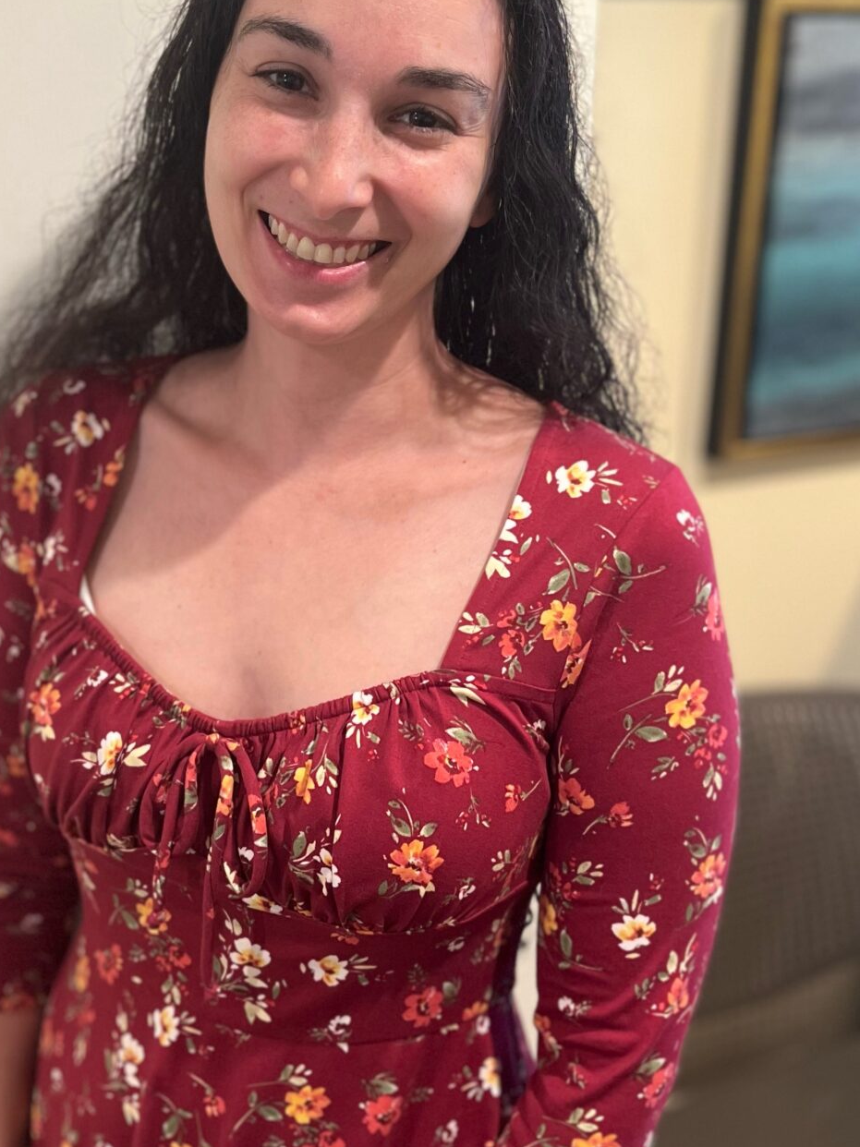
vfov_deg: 42.1
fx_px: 1491
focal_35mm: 45
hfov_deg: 32.1
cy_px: 539
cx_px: 364
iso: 250
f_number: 1.6
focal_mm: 5.1
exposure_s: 1/59
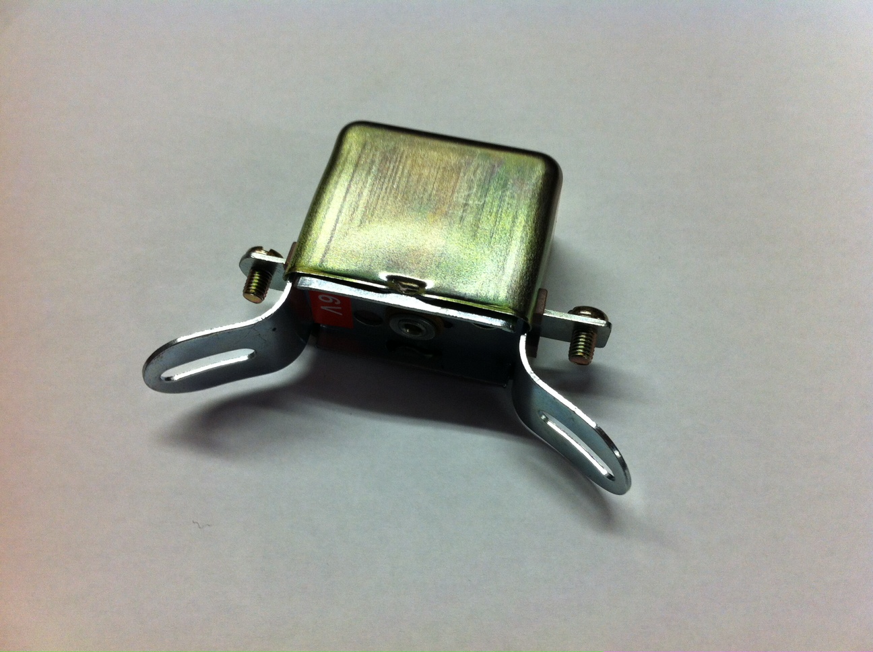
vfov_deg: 40.6
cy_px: 326
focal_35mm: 35
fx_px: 881
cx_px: 436
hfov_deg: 52.7
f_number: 2.8
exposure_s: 1/33
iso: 100
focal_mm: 3.85
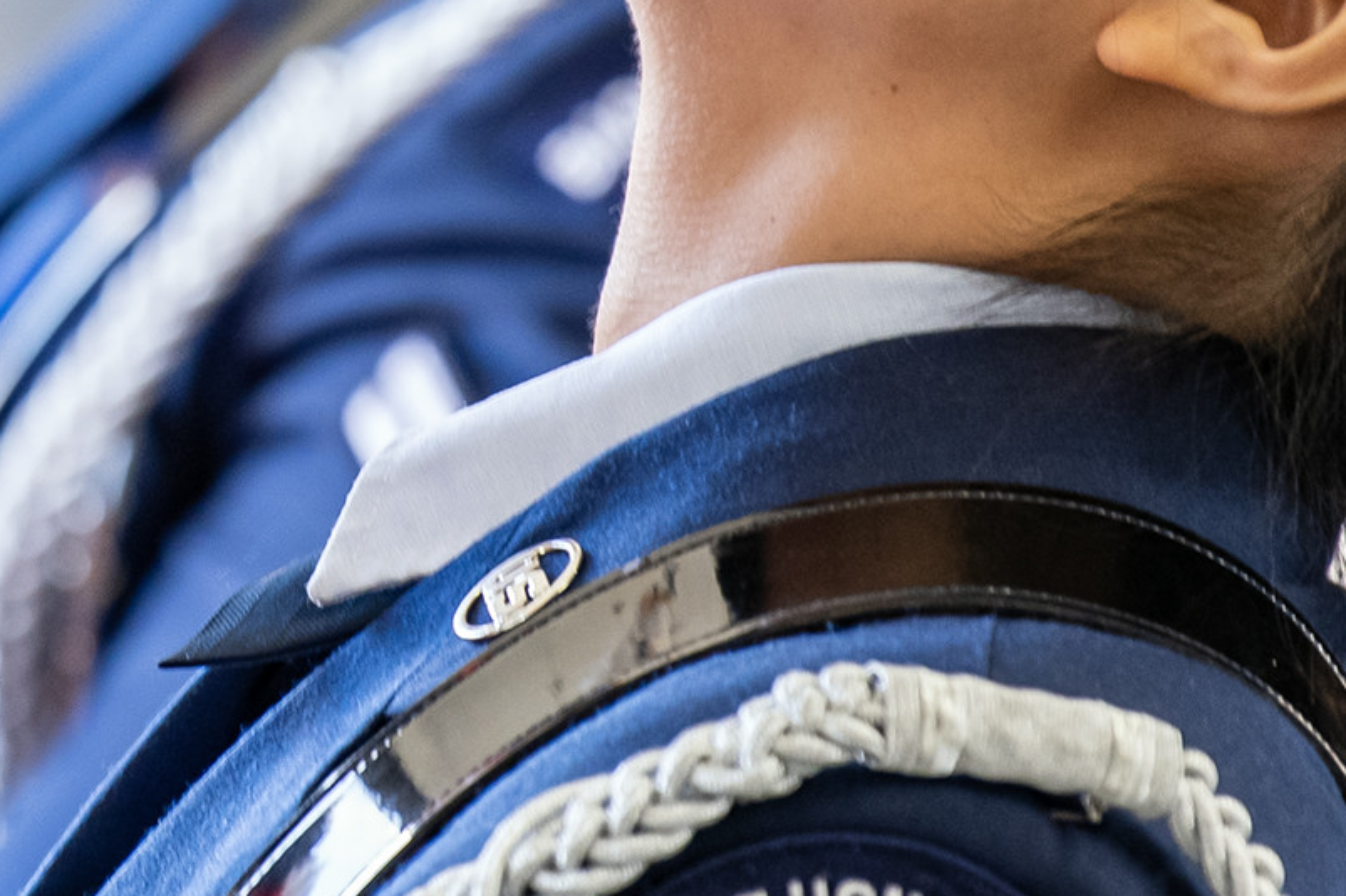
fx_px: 27922
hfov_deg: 2.8
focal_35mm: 747
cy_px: 5
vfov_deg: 1.8
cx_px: -2
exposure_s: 1/80
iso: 640
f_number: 4
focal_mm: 200
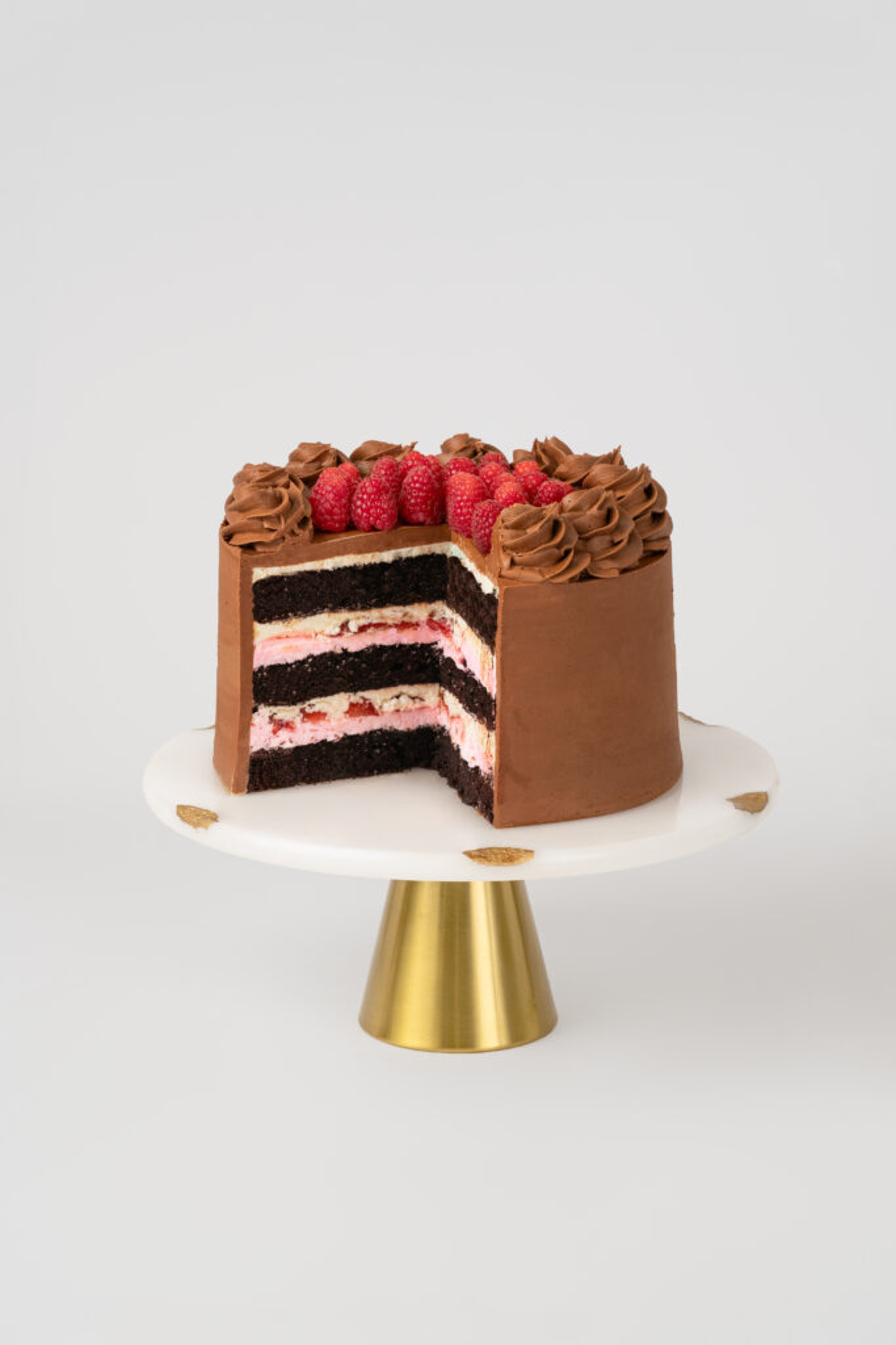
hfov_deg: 10.5
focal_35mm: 131
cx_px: 448
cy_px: 672
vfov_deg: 15.6
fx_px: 4889
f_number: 13
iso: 800
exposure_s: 1/100
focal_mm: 131
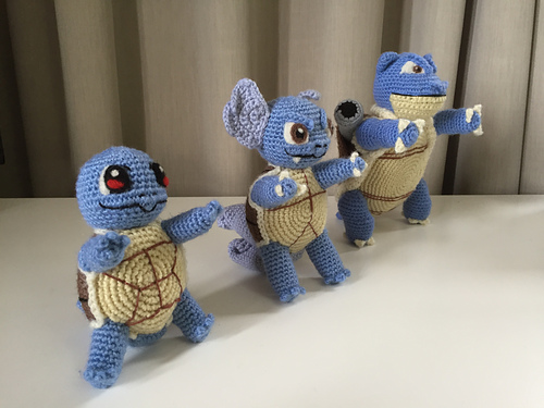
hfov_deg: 61.7
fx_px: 456
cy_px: 204
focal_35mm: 29
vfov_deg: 48.2
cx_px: 272
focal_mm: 4.15
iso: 100
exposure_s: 1/33
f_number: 2.2
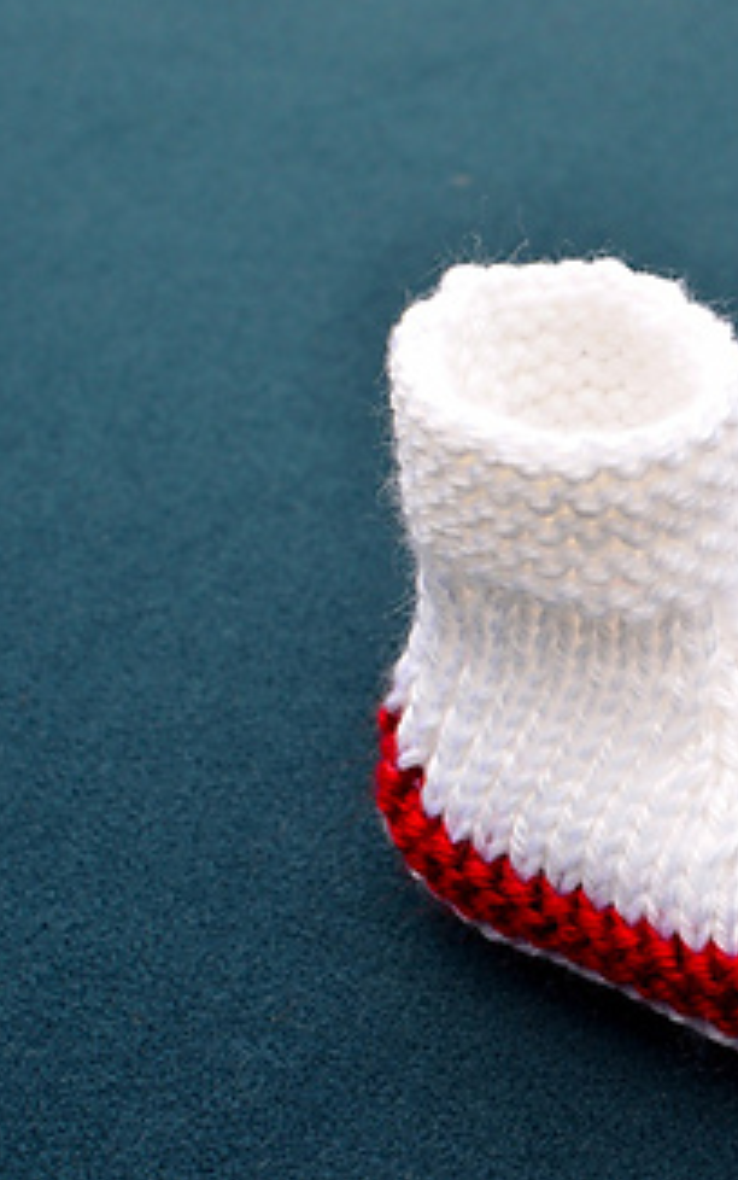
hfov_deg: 15.5
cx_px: 843
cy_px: 588
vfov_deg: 25.3
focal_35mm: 82
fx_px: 2629
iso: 400
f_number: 9
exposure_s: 1/125
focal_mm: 35
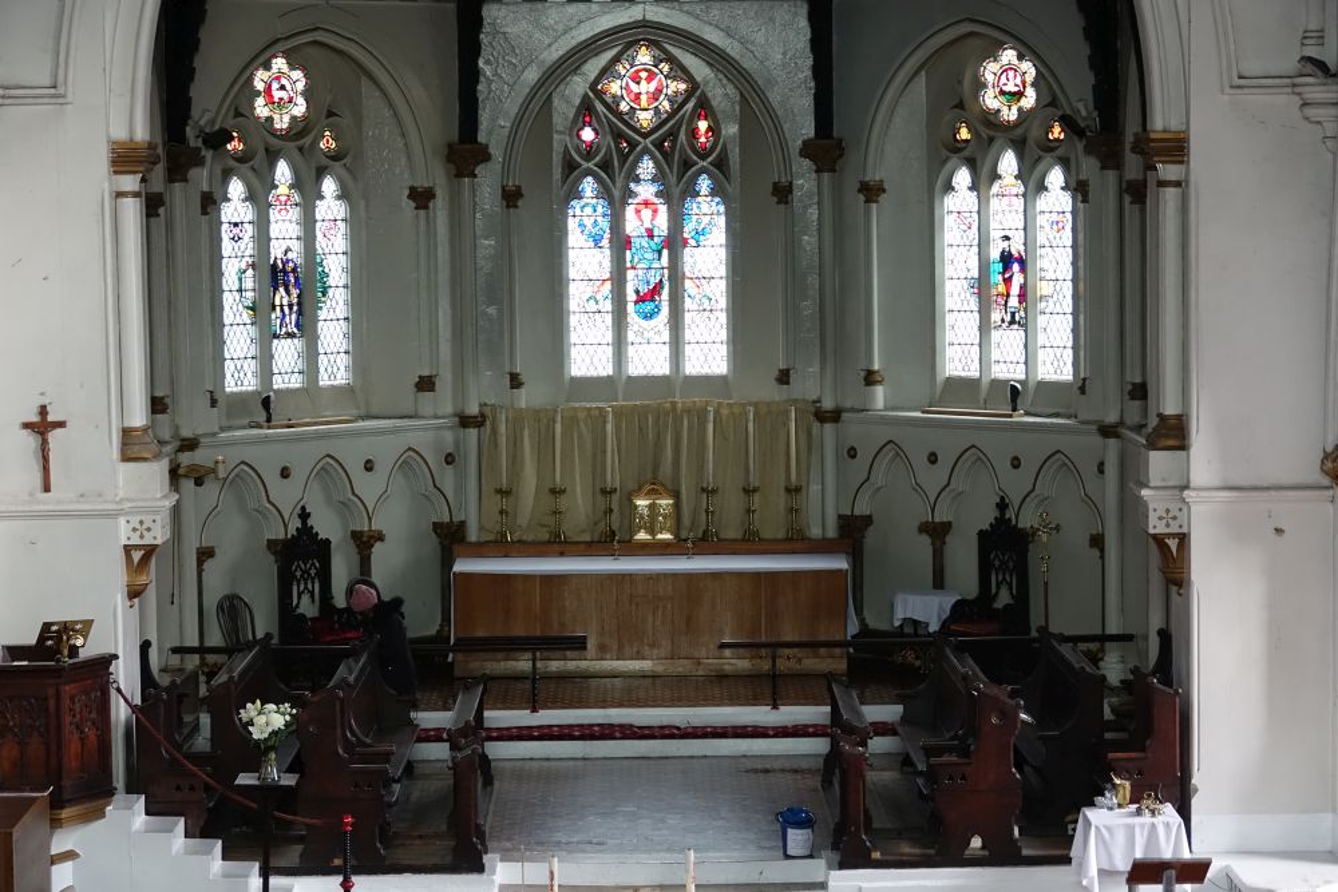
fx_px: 3717
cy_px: 446
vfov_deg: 13.7
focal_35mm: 100
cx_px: 669
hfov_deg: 20.4
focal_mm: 36.72
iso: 800
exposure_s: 1/40
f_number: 4
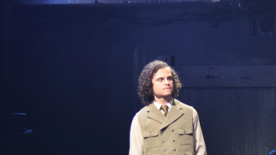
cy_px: 202
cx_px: 438
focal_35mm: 218
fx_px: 1595
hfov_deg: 9.6
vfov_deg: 5.5
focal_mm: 38
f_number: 4
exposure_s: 1/200
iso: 1600
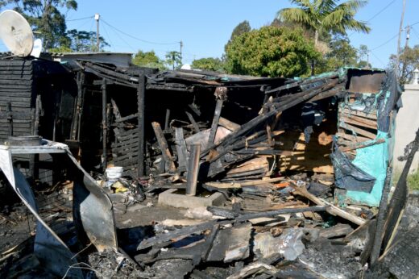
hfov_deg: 49.6
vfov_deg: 34.2
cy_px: 140
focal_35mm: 39
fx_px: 454
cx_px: 210
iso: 100
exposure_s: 1/200
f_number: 7.1
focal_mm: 26
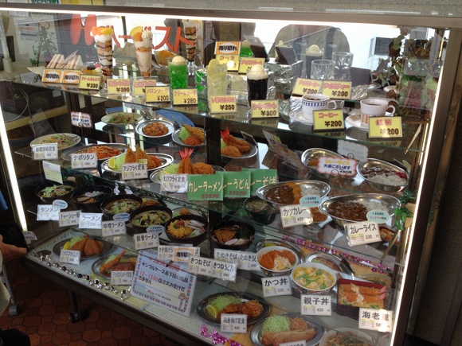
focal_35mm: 35
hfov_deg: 52.6
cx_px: 231
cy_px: 173
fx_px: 467
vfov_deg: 40.7
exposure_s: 1/120
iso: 100
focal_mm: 4.28
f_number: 2.4
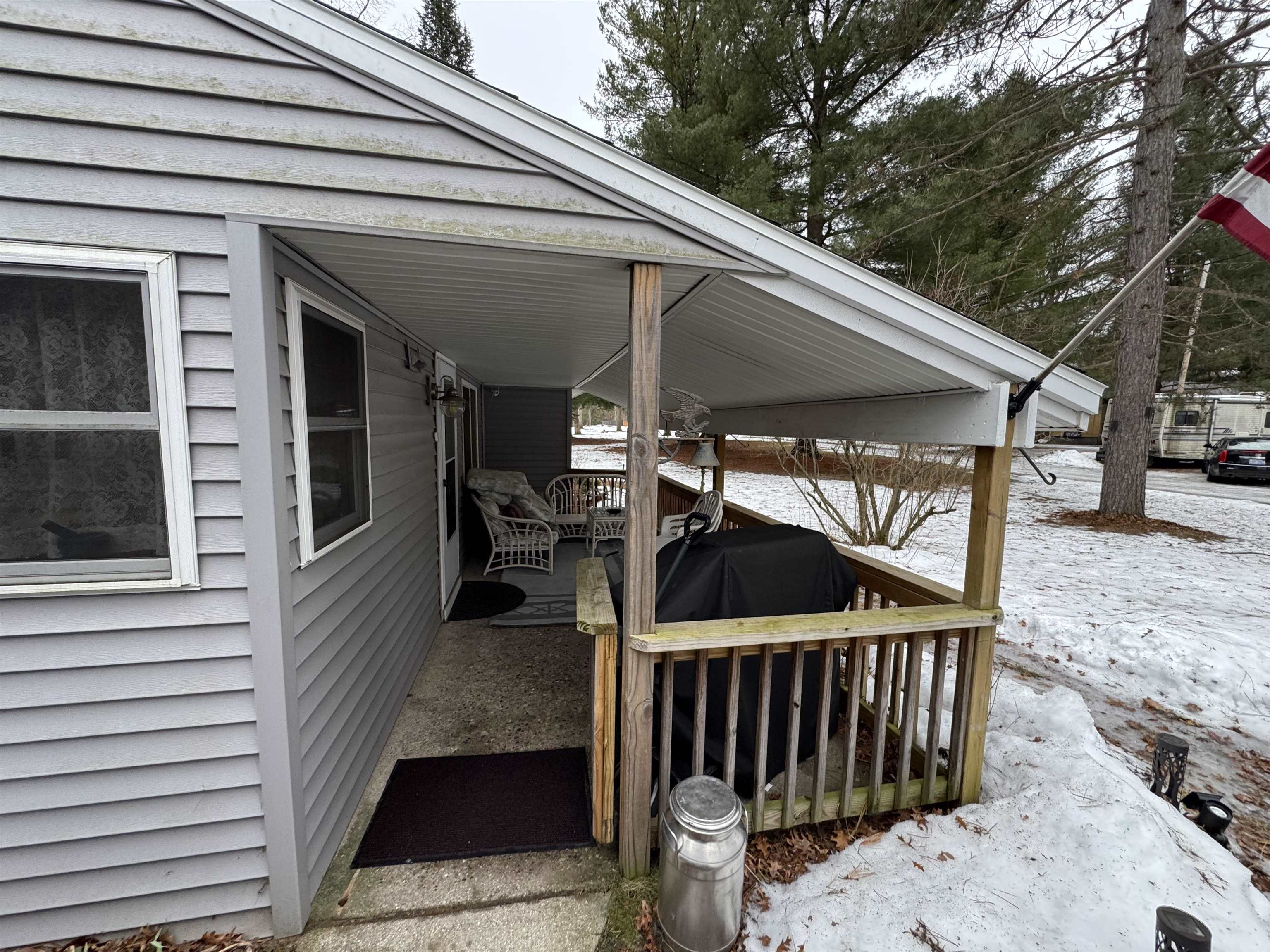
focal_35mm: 14
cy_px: 476
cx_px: 635
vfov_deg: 85.7
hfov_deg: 102.1
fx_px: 514
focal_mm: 2.22
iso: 125
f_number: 2.2
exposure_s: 1/99
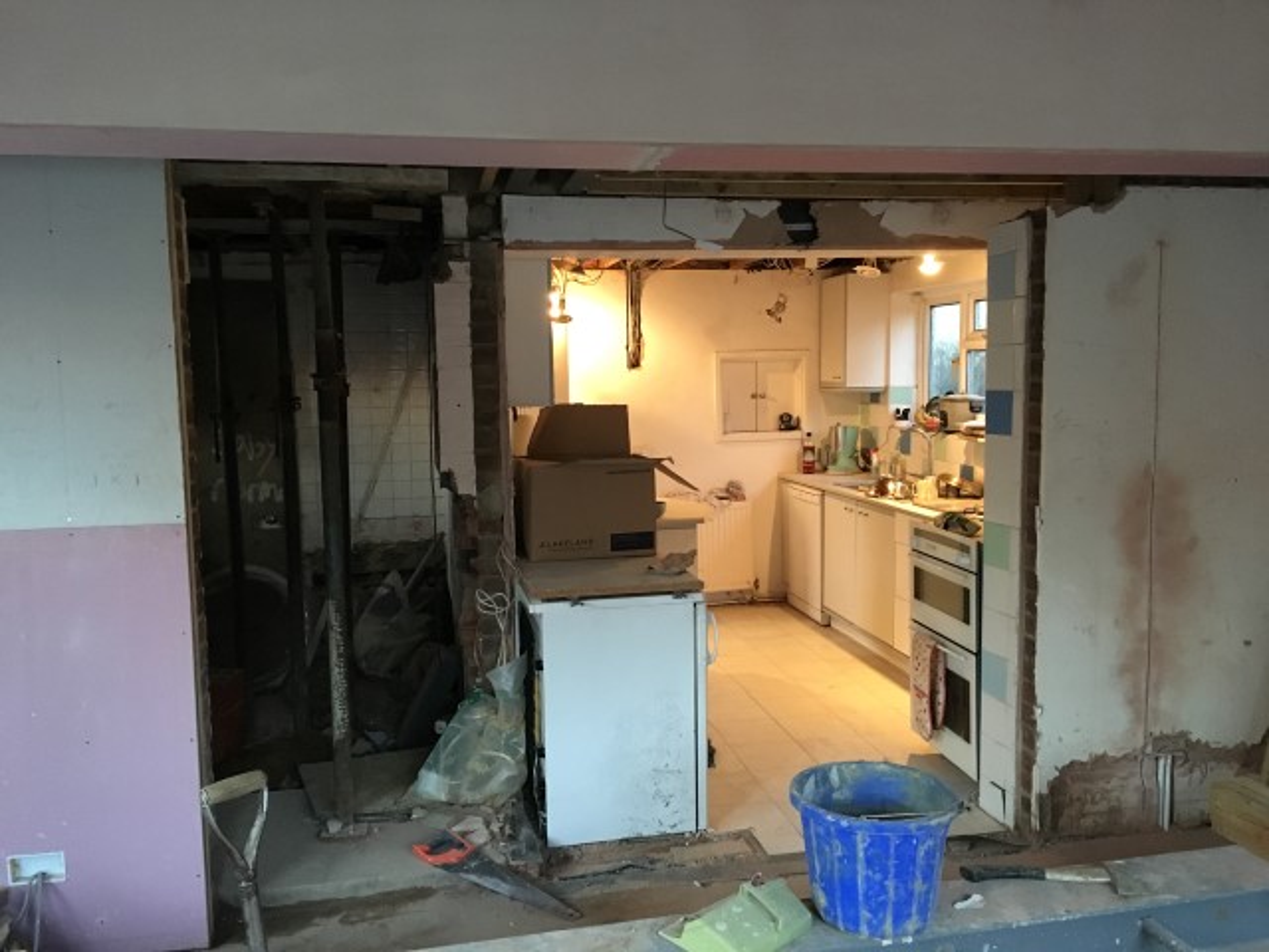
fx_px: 1063
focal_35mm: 29
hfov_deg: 61.7
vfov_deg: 48.2
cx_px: 634
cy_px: 476
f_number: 2.2
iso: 250
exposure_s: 1/17
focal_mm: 4.15
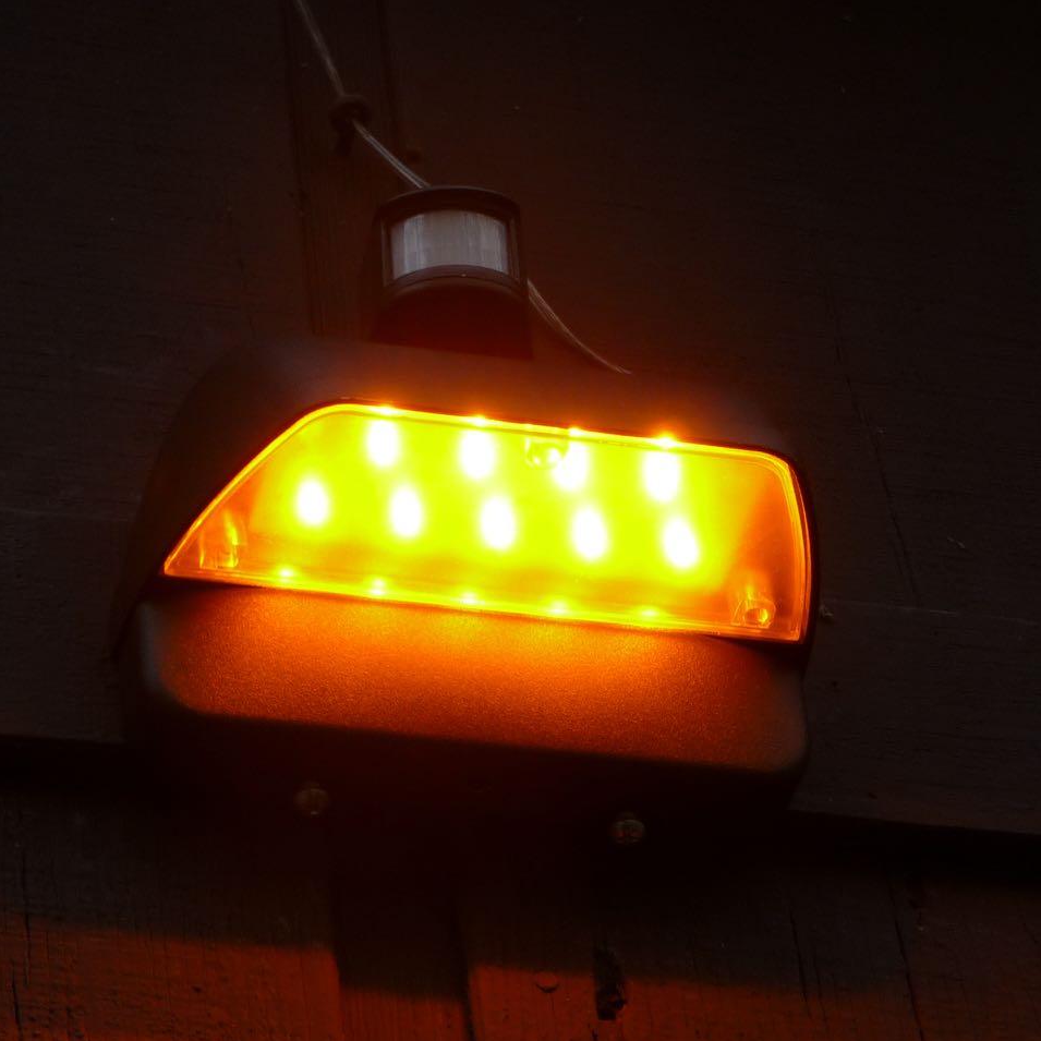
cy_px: 522
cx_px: 380
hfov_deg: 13.6
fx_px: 4355
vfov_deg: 13.6
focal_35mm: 128
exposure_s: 1/80
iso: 100
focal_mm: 14.2
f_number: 4.7
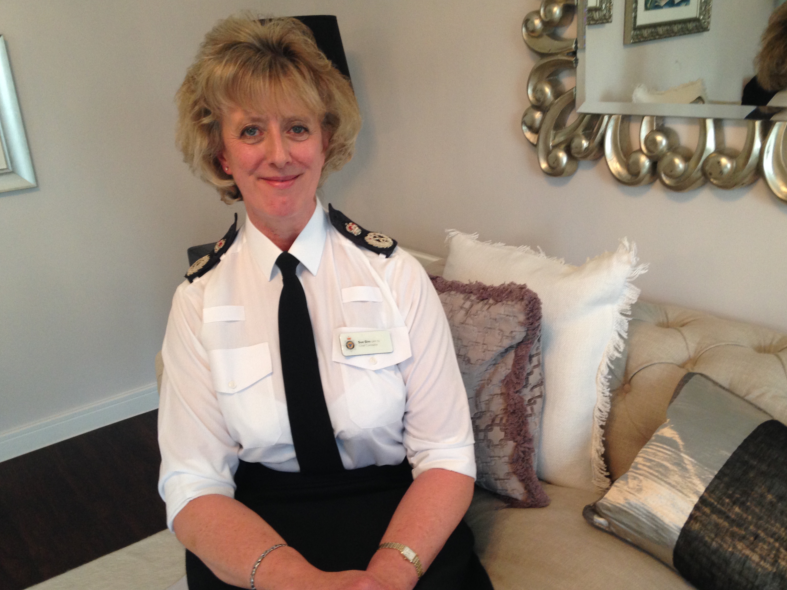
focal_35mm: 35
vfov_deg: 40.7
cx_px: 397
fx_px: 796
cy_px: 298
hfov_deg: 52.6
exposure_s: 1/20
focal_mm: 4.12
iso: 125
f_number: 2.4
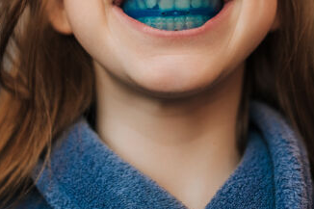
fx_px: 750
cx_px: 167
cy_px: -44
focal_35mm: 86
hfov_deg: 23.7
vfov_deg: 15.3
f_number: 2.5
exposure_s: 1/250
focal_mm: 35
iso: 500
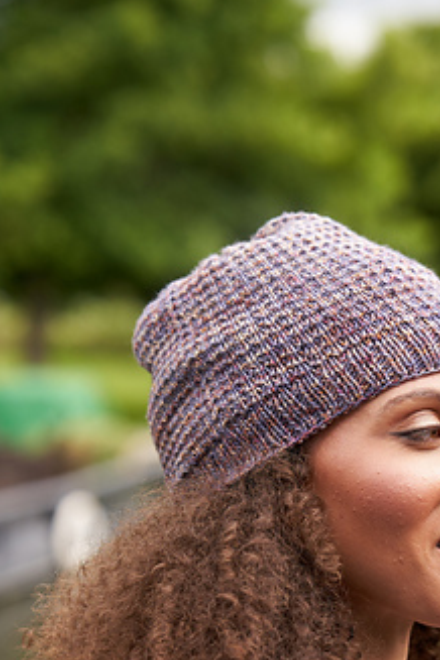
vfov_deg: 15.7
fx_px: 2383
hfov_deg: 10.5
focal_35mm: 130
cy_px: 492
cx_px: 269
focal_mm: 85
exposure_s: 1/1250
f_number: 4
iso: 500
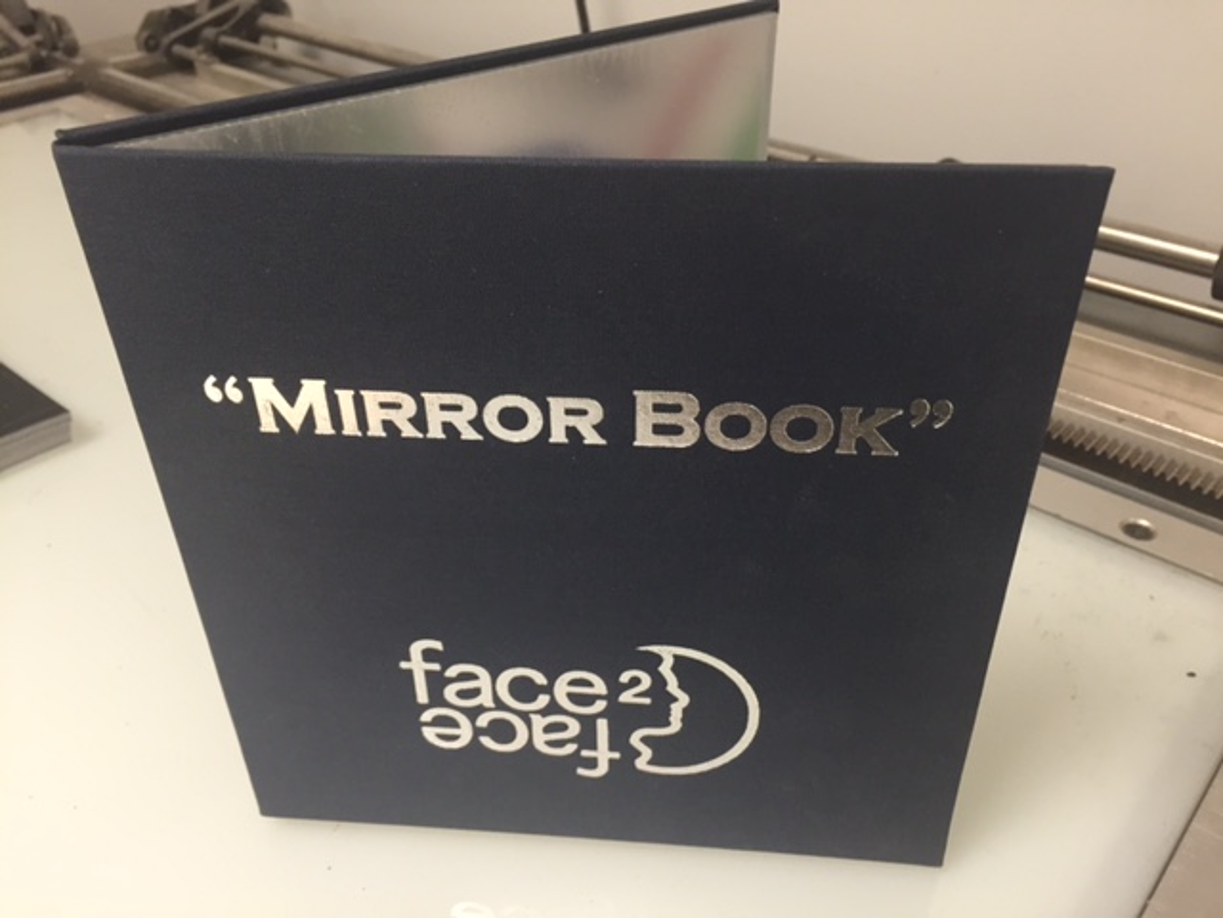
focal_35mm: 29
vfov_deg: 48.2
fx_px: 1025
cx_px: 612
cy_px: 459
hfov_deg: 61.7
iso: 100
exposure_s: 1/30
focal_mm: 4.15
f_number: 2.2
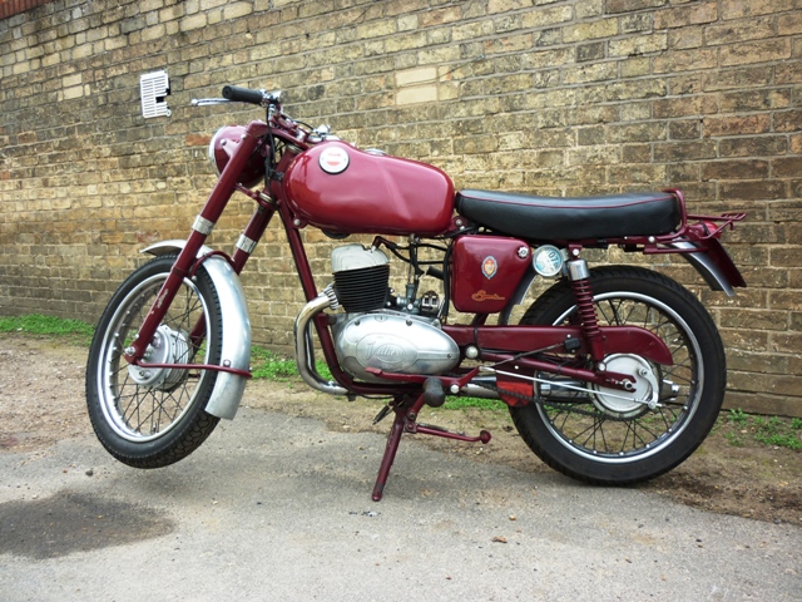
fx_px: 765
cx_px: 401
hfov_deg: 55.4
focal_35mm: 33
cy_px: 301
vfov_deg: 42.9
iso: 80
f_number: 2.8
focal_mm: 5.5
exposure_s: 1/100
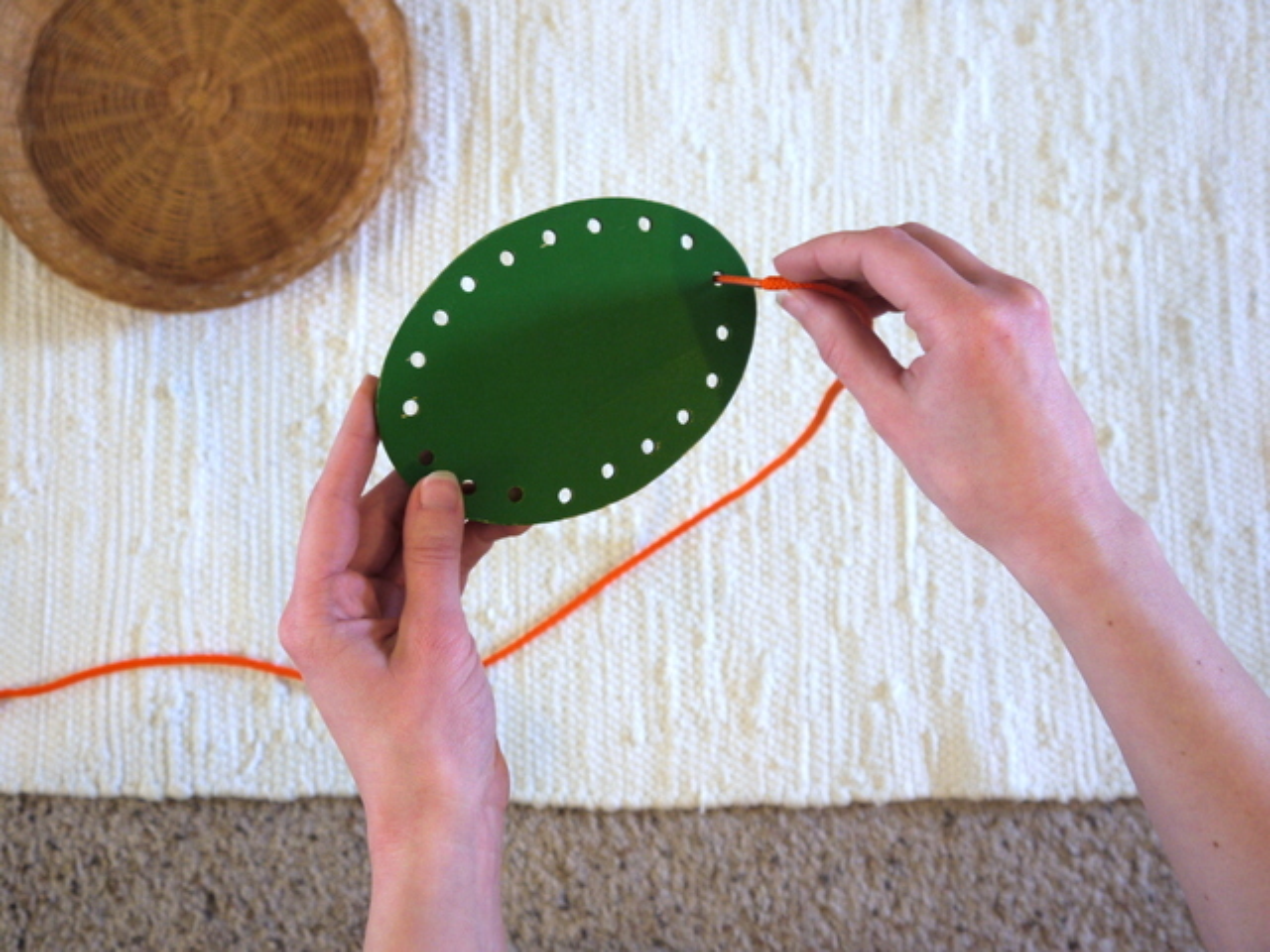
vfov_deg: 36.0
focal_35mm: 40
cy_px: 476
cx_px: 635
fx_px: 1468
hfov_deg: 46.8
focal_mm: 20
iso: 400
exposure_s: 1/30
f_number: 4.2
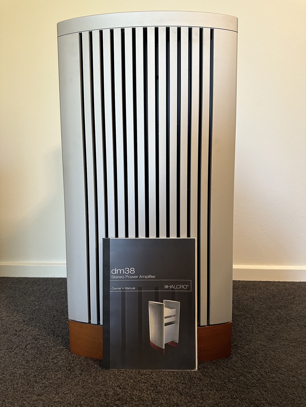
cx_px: 153
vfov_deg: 71.6
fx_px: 283
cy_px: 204
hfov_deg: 56.8
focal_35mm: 24
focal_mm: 6.86
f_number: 1.78
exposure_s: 1/60
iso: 320
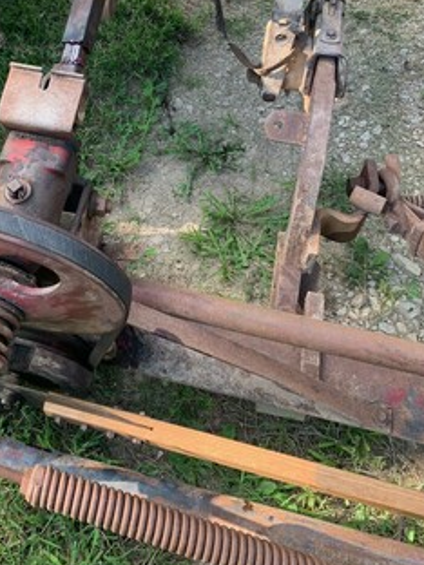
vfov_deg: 42.3
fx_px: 702
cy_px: 129
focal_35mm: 43
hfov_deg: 33.0
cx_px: 113
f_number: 1.8
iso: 32
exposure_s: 1/121
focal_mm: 4.25
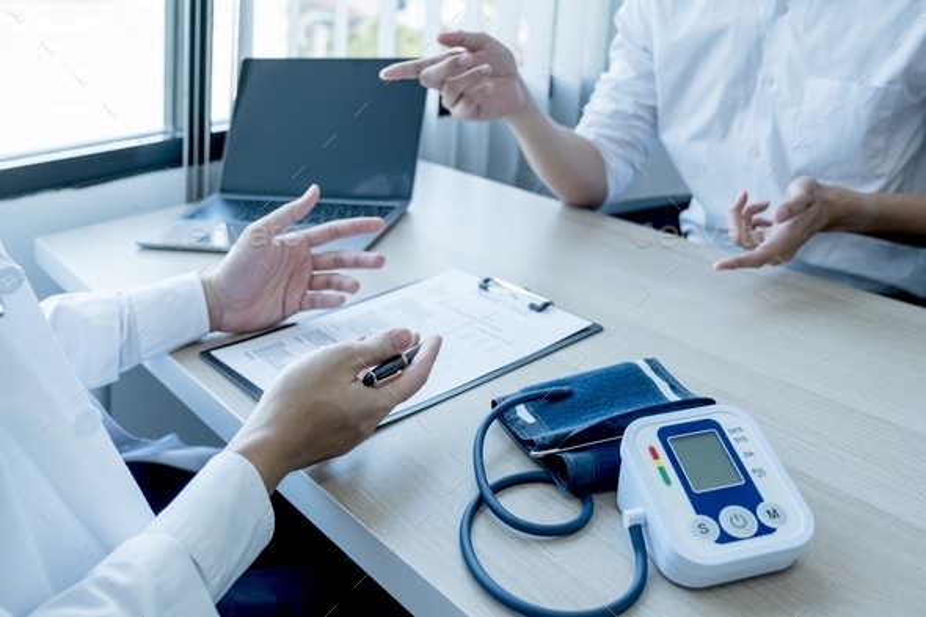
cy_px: 308
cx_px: 463
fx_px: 874
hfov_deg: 55.8
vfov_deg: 38.9
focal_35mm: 34
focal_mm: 22.7
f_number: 2.8
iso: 400
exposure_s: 1/250
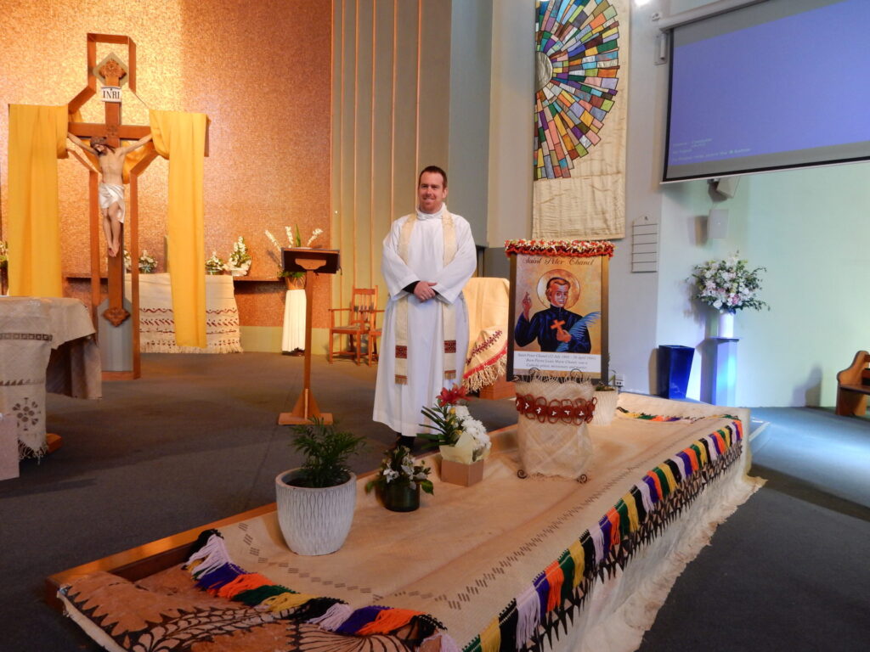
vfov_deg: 54.9
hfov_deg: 69.4
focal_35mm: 25
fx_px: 628
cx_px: 435
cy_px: 326
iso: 180
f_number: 3.7
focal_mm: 4.5
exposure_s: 1/30
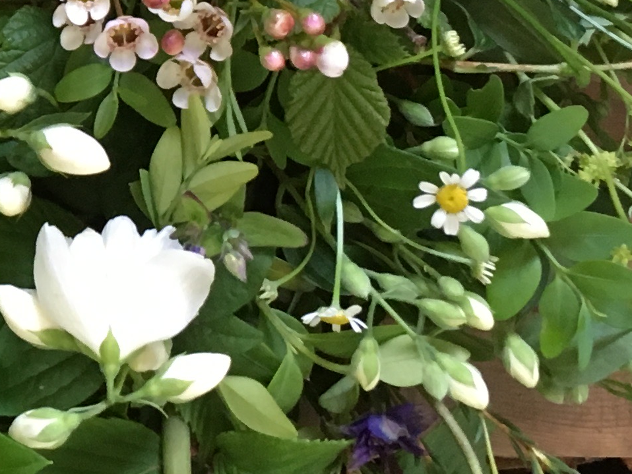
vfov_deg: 11.8
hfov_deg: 14.8
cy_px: -130
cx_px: -358
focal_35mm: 122
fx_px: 2228
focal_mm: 4.15
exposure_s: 1/33
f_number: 2.2
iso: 125
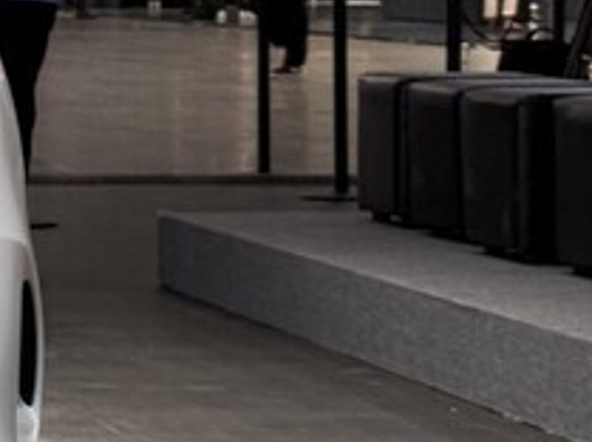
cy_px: 42
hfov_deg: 8.3
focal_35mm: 221
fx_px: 3773
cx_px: -753
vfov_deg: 6.7
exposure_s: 1/120
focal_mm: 6.76
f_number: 1.78
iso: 80
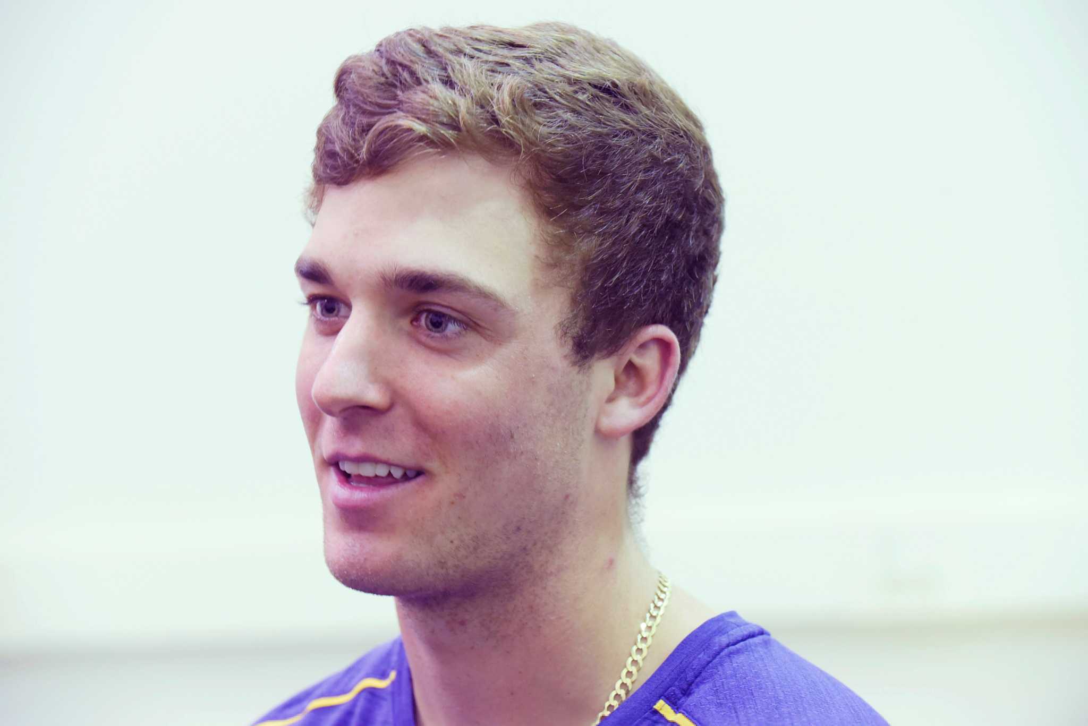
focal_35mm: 110
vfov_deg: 12.5
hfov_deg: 18.6
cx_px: 544
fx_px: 3325
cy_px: 363
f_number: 3.2
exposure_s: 1/80
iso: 3200
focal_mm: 110
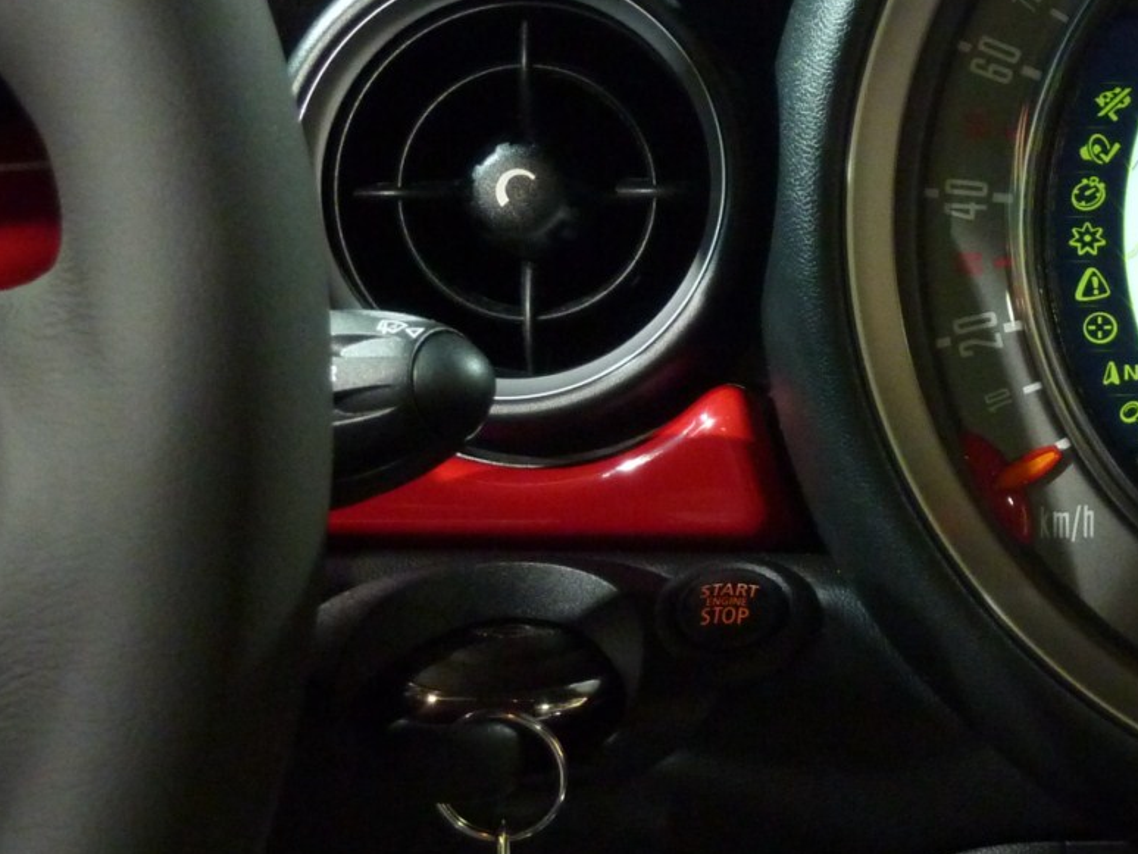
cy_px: 344
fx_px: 3058
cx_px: 1170
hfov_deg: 20.3
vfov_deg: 15.9
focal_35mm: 93
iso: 400
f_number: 3.7
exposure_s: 1/15
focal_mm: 7.3
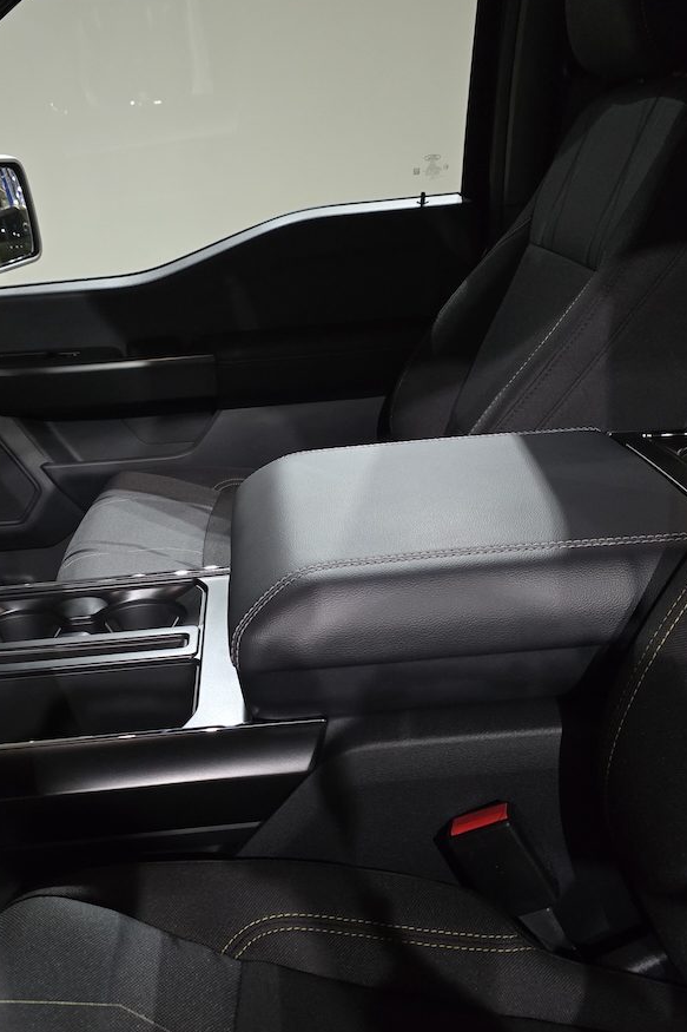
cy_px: 493
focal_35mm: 35
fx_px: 1002
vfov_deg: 54.4
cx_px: 289
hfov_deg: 37.7
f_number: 1.7
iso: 640
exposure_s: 1/120
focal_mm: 6.3
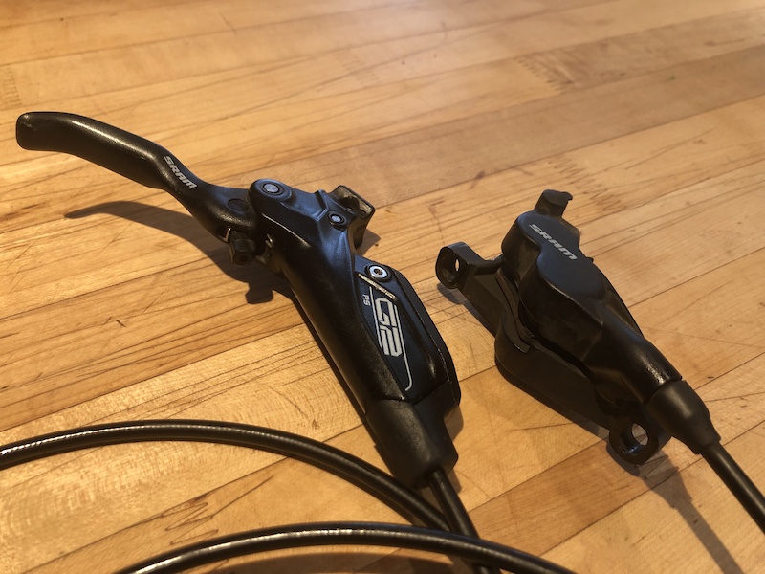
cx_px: 382
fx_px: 619
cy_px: 287
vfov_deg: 49.7
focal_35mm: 28
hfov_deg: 63.4
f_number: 1.8
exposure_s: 1/30
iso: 32
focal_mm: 3.99
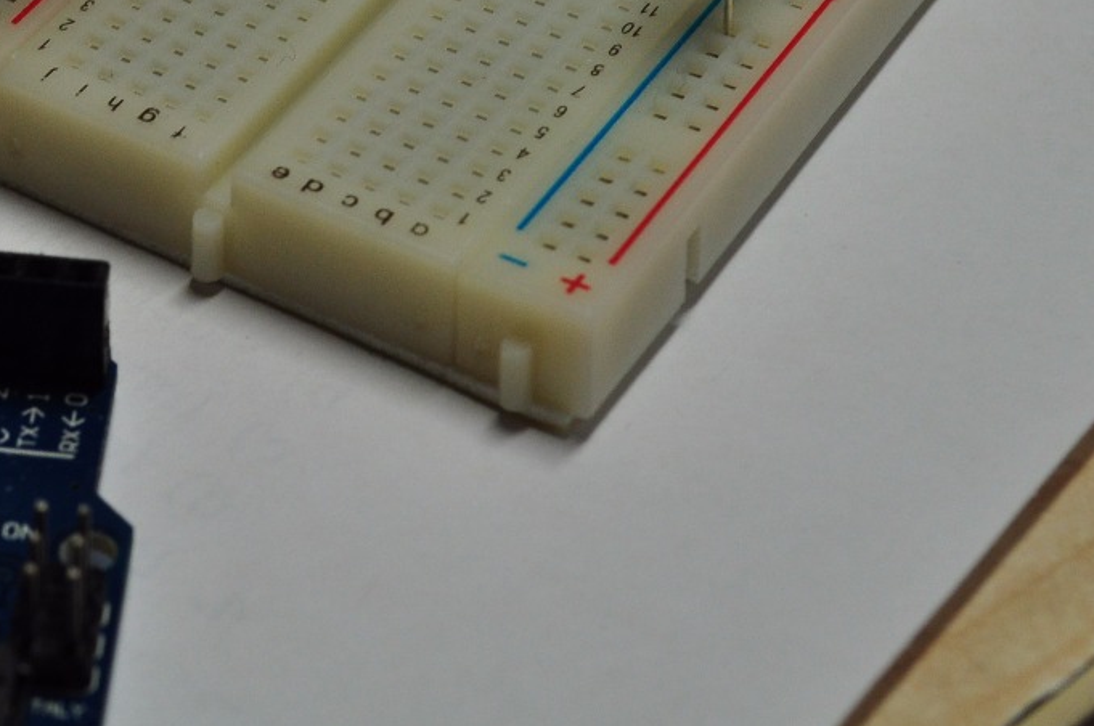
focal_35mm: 129
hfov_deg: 15.7
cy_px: -35
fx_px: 3915
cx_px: 61
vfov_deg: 10.5
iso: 400
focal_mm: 36
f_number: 9
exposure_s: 1/100
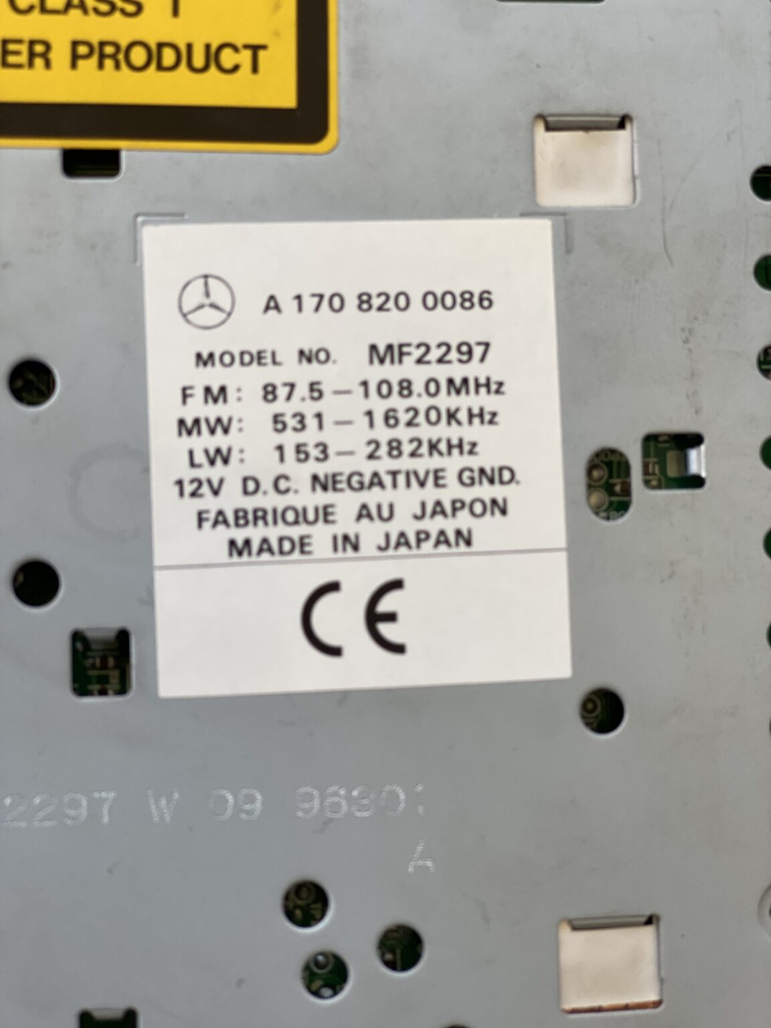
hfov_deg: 28.0
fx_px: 1544
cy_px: 514
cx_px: 386
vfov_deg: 36.8
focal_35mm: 52
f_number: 2
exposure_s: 1/122
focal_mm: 6
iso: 50
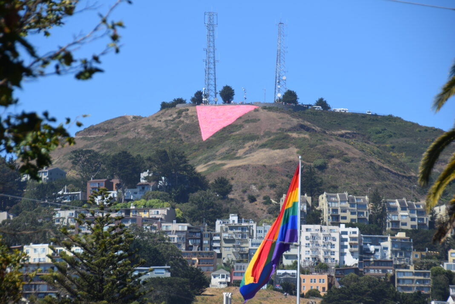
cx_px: 228
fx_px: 2561
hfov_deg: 10.2
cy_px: 152
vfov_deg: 6.8
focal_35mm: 202
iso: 200
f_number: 7.1
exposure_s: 1/800
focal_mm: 135
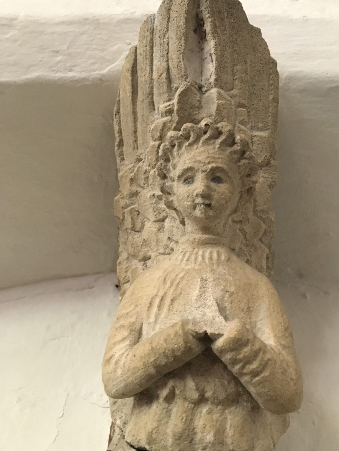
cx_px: 204
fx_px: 470
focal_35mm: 36
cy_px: 217
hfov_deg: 39.5
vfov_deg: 51.3
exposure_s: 1/17
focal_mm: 4.15
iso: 500
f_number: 2.2
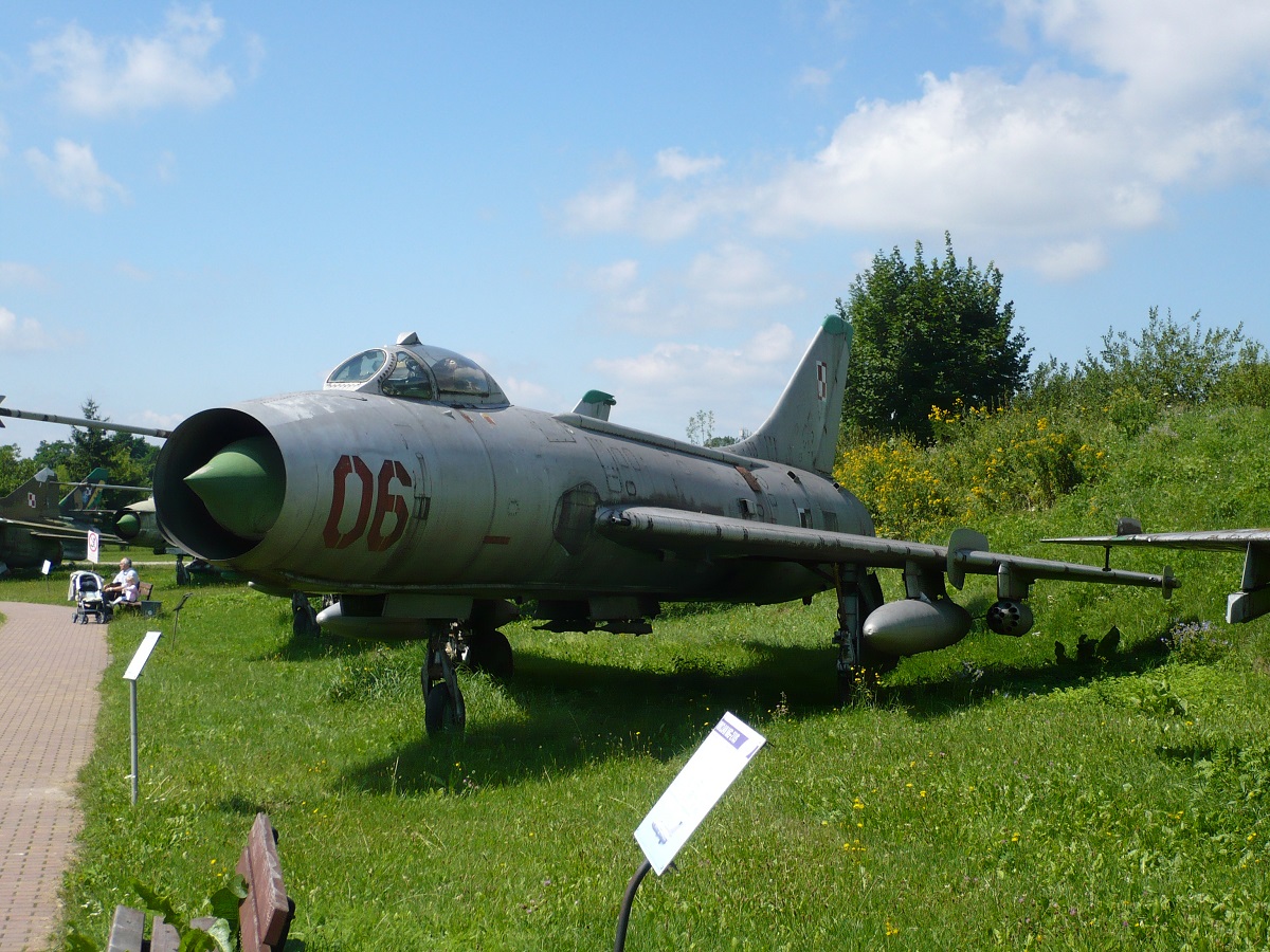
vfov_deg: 26.6
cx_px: 635
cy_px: 476
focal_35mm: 55
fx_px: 2018
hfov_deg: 34.9
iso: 100
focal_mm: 9.1
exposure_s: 1/1000
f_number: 3.5
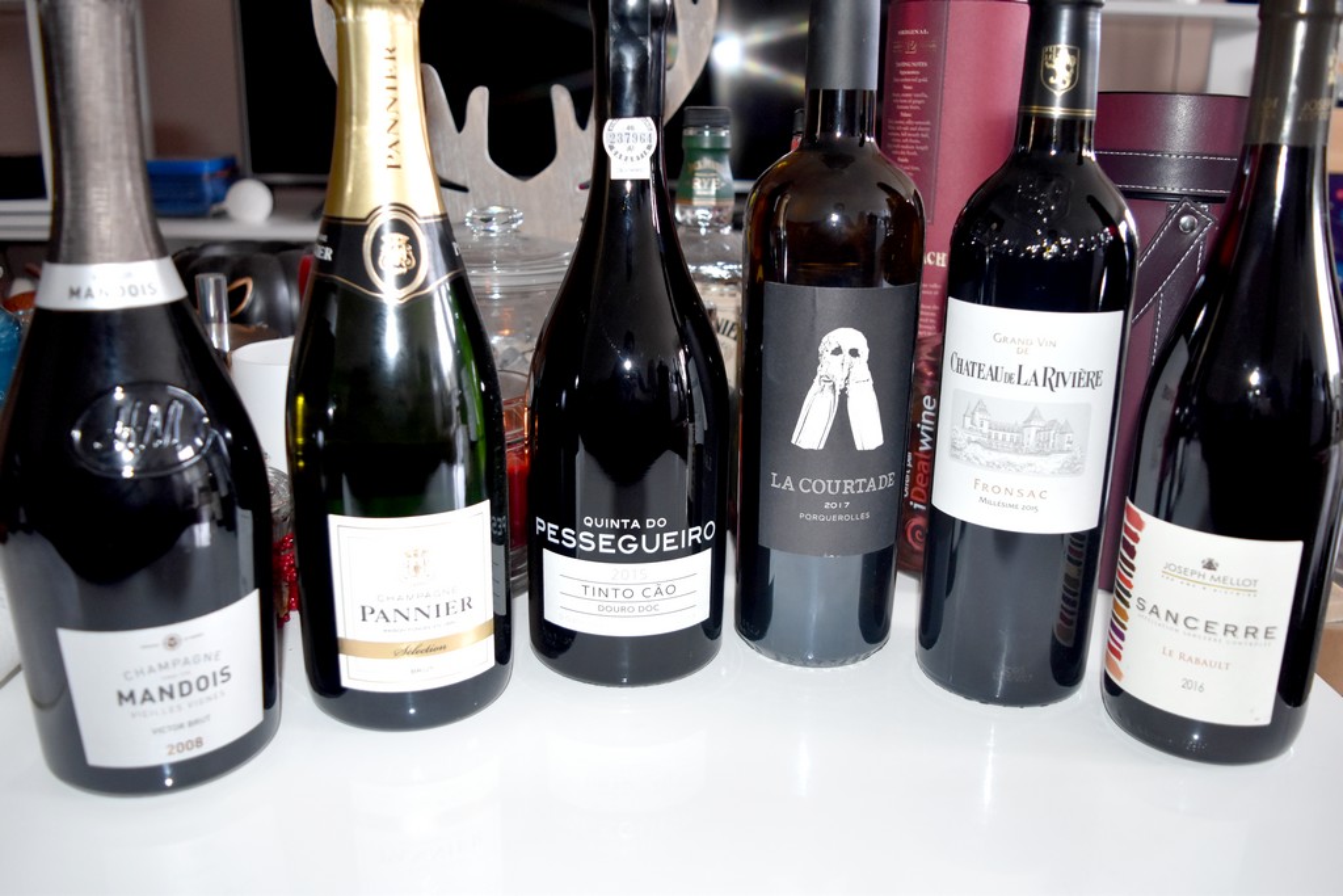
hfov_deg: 61.9
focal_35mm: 30
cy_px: 448
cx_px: 672
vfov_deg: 43.6
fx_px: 1119
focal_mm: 20
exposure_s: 1/60
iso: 1250
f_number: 3.8
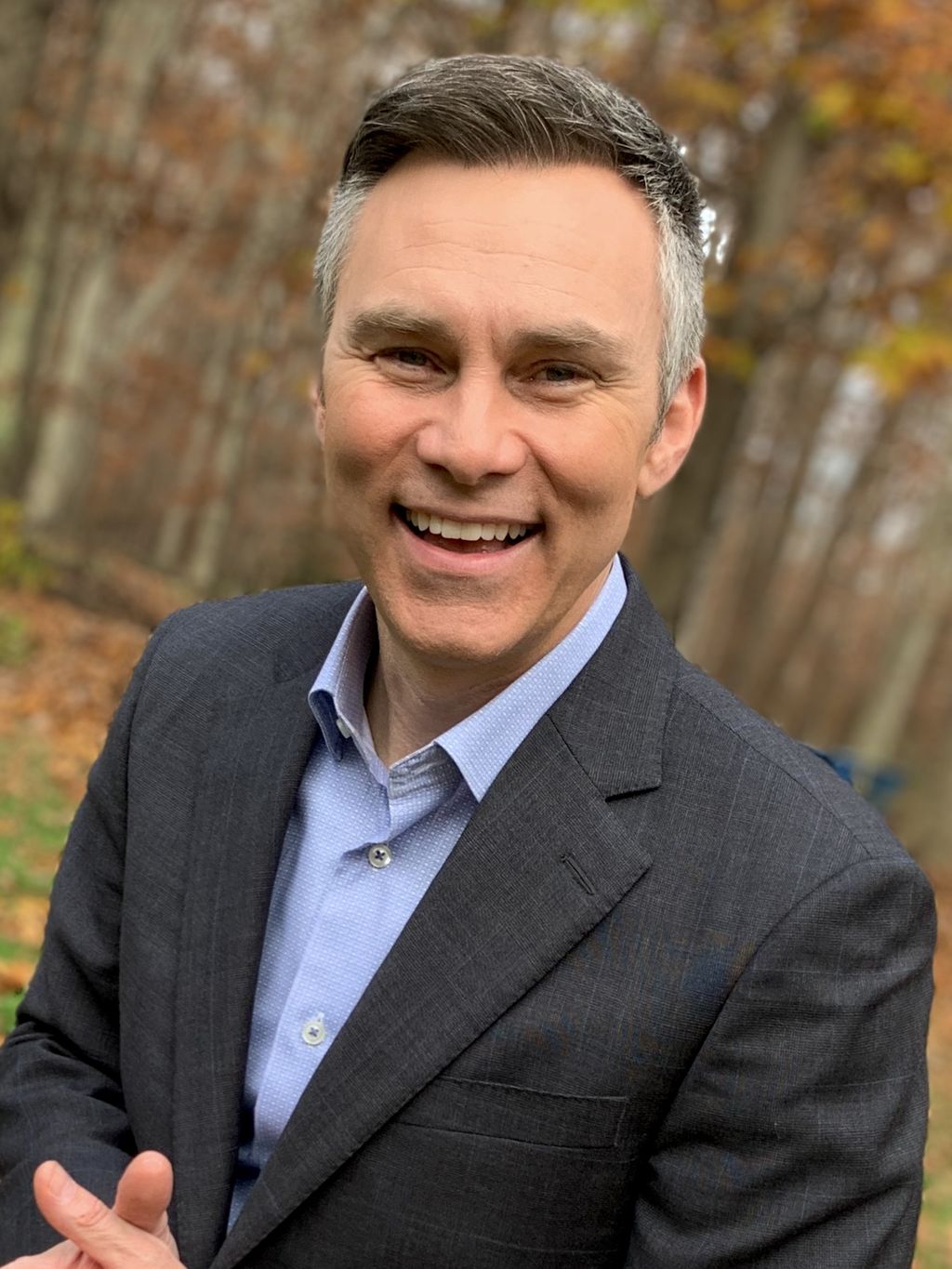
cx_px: 476
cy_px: 634
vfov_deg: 67.3
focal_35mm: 26
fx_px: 953
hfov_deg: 53.1
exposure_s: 1/225
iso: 25
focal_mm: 4.25
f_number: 1.8
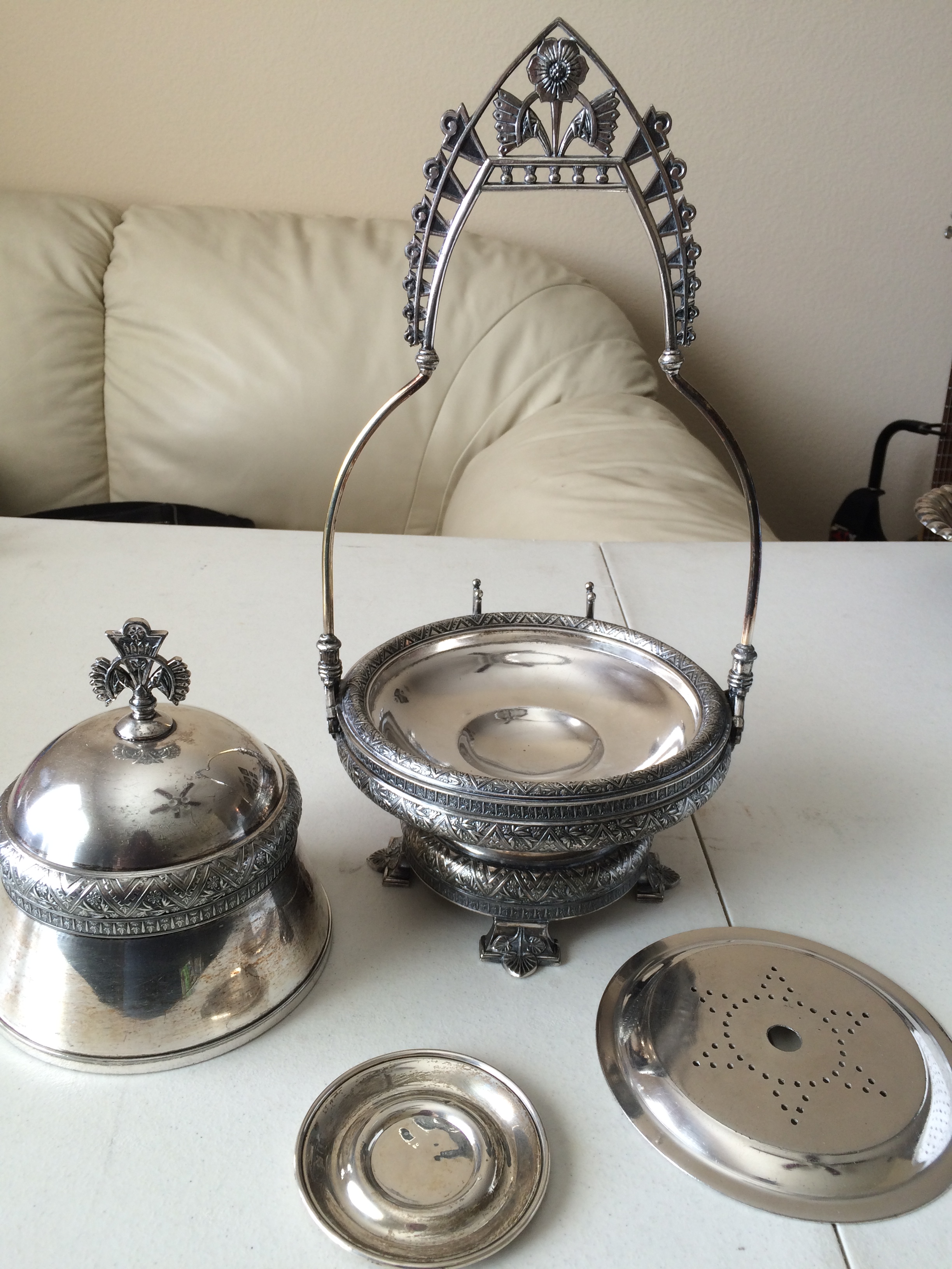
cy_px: 634
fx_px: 1063
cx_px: 476
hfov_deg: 48.2
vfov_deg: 61.7
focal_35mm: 29
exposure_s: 1/40
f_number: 2.2
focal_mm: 4.15
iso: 32
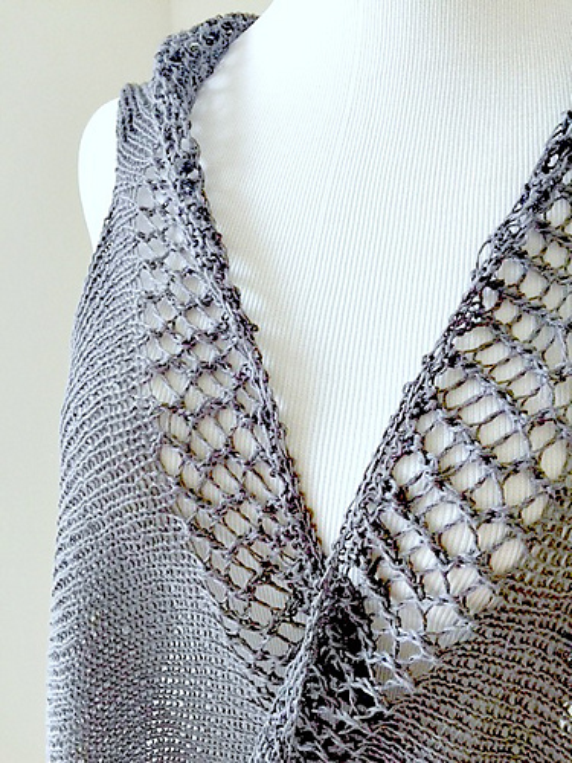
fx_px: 639
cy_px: 382
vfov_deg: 61.7
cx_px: 286
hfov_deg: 48.2
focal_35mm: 29
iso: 50
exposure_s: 1/15
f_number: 2.2
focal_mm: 4.15
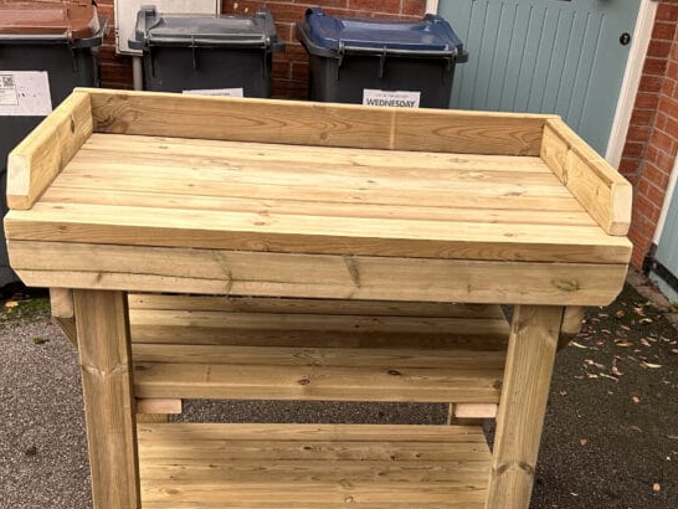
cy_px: 395
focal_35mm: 45
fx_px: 882
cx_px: 380
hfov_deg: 42.0
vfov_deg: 31.5
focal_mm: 6.86
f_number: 1.78
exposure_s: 1/368
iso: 80
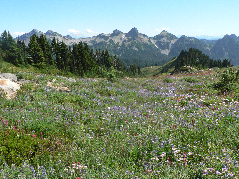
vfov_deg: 39.7
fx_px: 249
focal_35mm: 36
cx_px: 120
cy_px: 90
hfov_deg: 51.4
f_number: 5.6
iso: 200
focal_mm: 6
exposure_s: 1/500
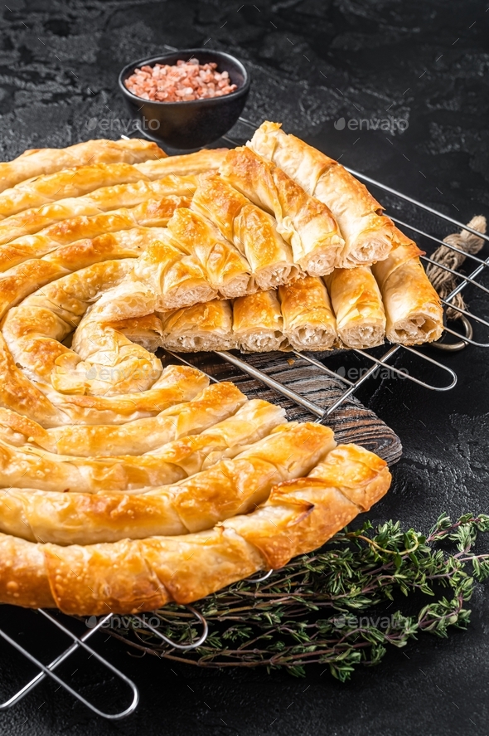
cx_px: 244
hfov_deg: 27.0
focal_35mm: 50
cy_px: 368
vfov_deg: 39.6
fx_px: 1020
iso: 200
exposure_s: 1/125
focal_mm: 50
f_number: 10
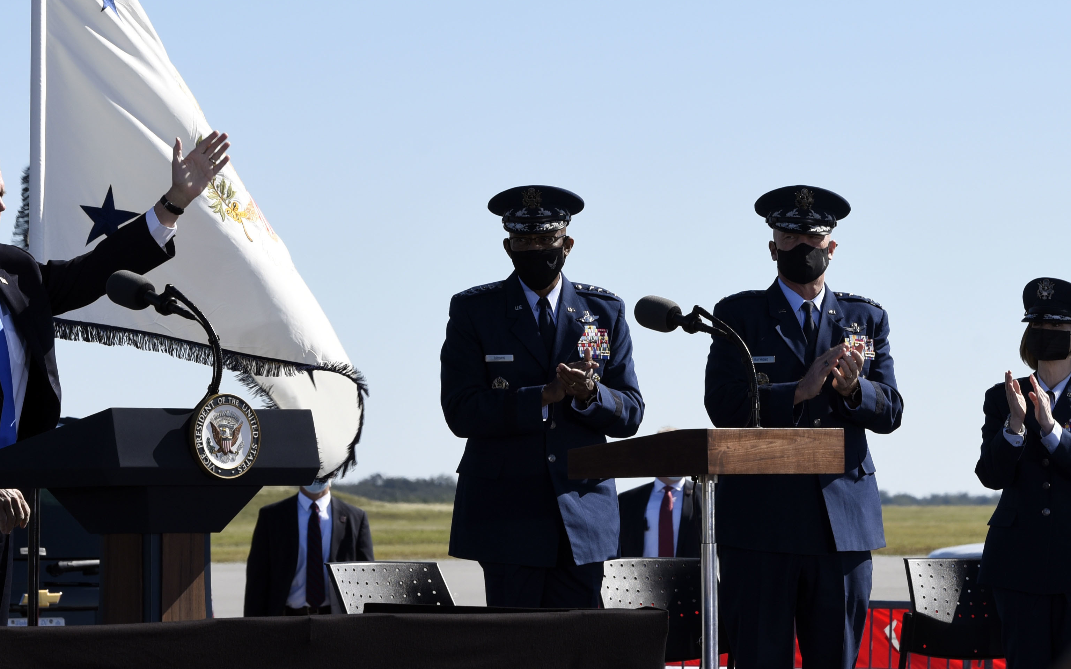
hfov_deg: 8.1
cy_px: 330
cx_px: 824
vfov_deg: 5.1
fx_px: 7589
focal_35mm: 260
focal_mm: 130
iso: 125
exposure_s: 1/320
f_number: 9
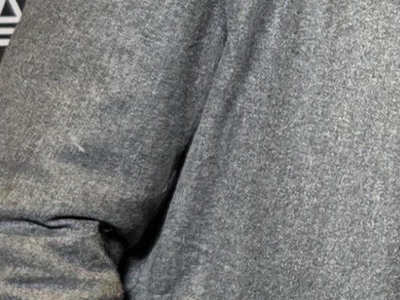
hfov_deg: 13.3
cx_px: 754
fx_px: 1513
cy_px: -172
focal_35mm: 131
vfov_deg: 10.8
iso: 200
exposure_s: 1/120
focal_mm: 5.4
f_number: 1.8
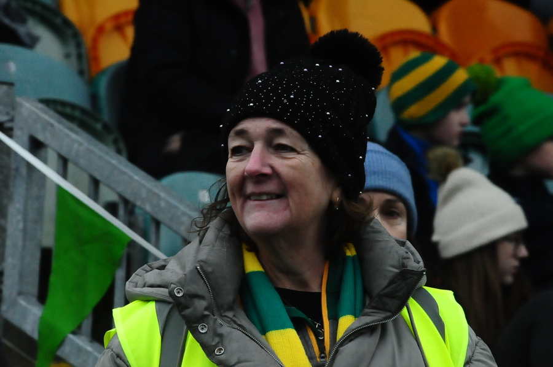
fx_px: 4603
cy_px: 184
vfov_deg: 4.6
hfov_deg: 6.9
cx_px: 276
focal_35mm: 300
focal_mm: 200
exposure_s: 1/500
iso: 3200
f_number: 11
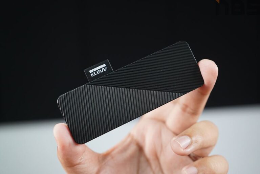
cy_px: 87
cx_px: 130
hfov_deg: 48.5
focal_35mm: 40
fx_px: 289
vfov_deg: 33.4
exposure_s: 1/125
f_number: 3.5
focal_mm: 40
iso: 1600
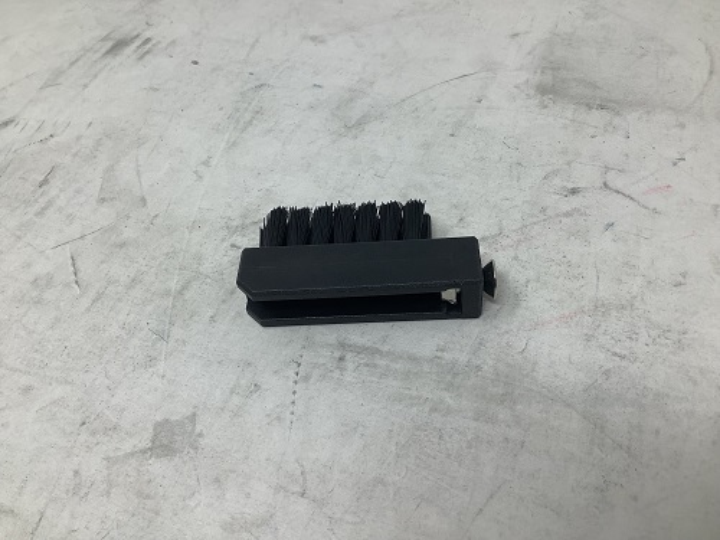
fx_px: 645
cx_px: 360
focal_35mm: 31
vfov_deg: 45.4
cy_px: 270
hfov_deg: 58.4
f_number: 2.4
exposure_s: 1/120
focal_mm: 3.3
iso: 40
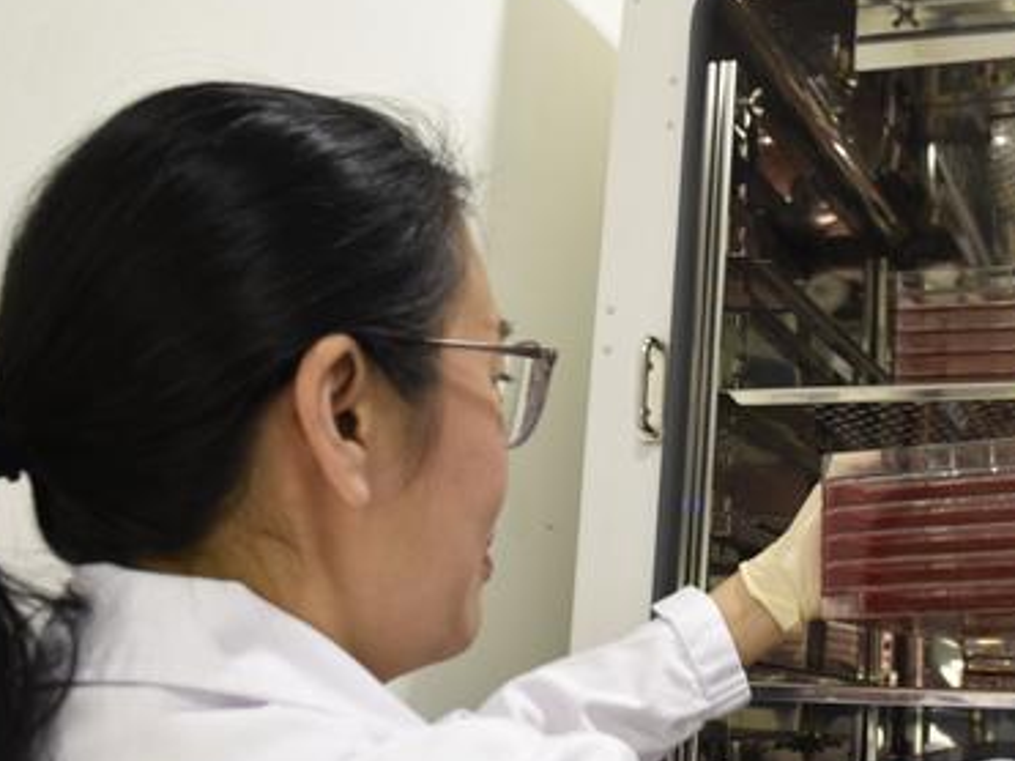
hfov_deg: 37.7
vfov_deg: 29.7
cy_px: 385
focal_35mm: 49
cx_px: 788
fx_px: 1436
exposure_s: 1/30
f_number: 4
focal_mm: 18
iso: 400
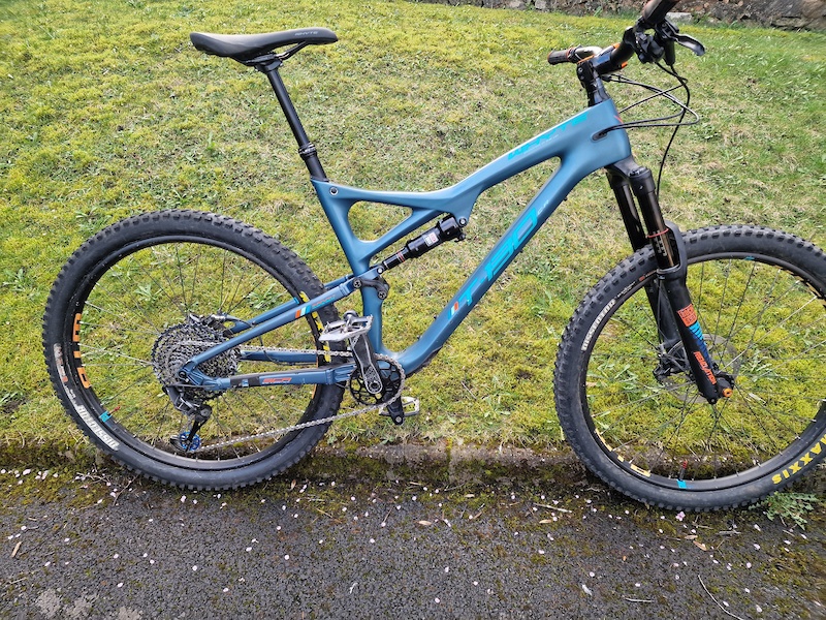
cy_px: 310
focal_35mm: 23
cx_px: 413
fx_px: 549
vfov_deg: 58.9
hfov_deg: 73.9
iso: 100
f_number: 1.8
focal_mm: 6.4
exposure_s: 1/180
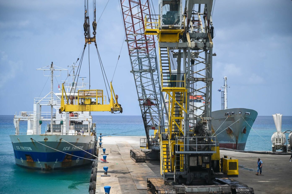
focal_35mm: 70
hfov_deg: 28.9
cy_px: 97
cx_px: 146
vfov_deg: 19.4
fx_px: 567
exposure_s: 1/4000
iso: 640
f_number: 4
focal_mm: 70
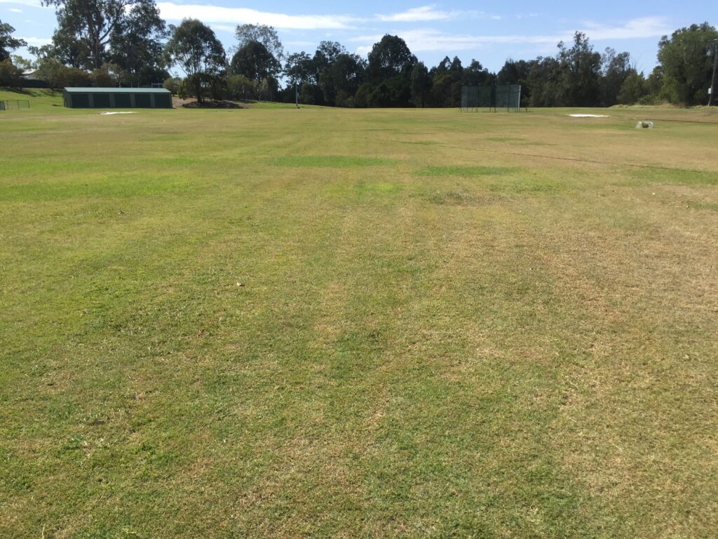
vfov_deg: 48.2
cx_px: 359
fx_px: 602
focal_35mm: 29
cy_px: 270
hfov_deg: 61.7
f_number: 2.2
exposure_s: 1/1464
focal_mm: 4.15
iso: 32
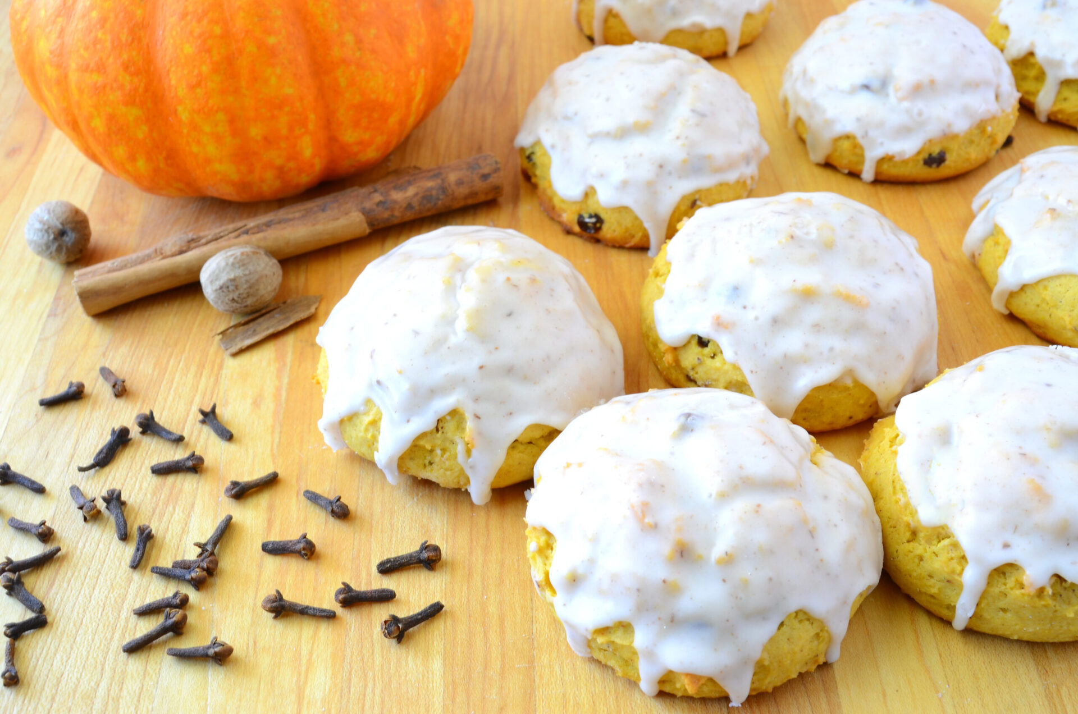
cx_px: 539
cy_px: 357
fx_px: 1255
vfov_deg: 31.8
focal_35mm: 42
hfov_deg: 46.5
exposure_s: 1/1.6
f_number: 10
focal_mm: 28
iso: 100
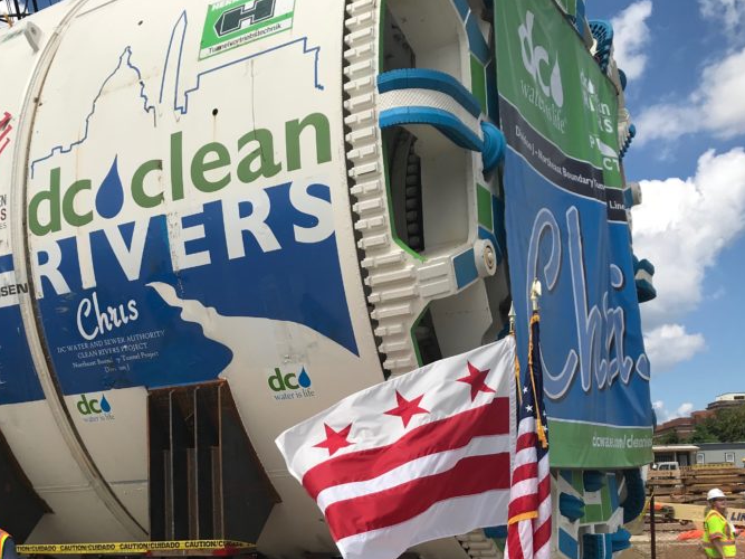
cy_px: 426
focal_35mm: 43
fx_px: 925
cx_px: 294
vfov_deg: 32.9
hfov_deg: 43.6
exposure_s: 1/3831
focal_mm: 3.99
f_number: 1.8
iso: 20
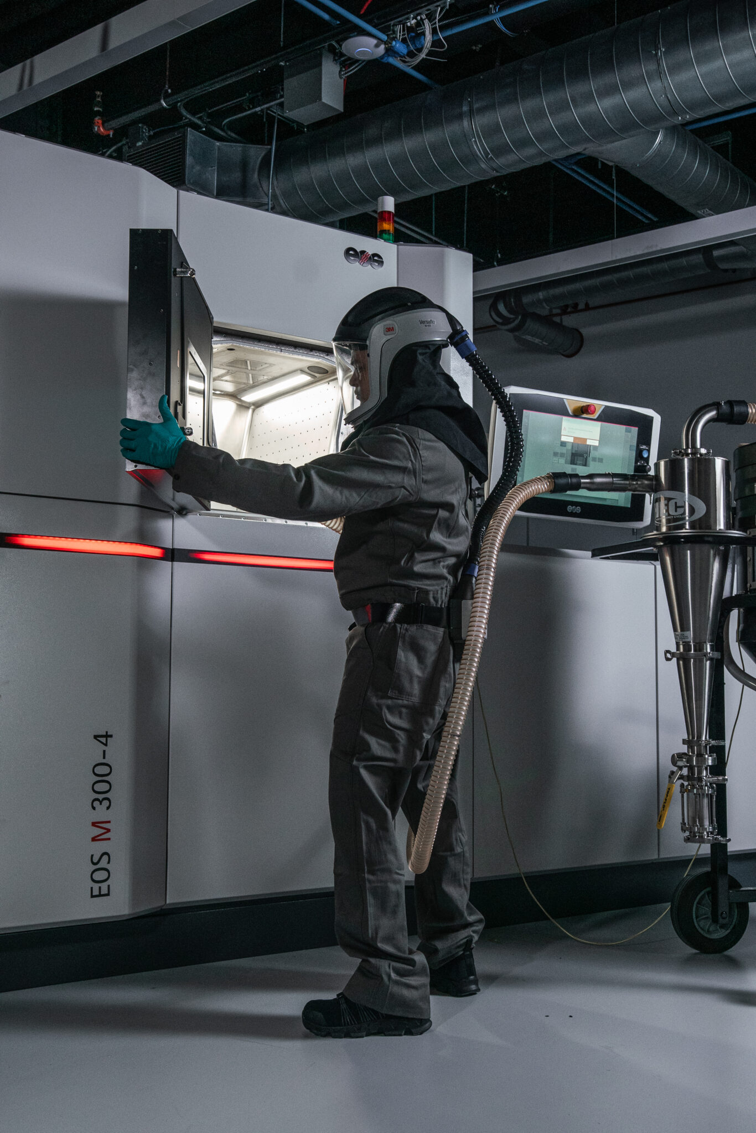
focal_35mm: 37
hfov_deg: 36.0
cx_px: 378
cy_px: 566
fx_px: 1165
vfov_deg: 51.9
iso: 1600
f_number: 5.6
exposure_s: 1/200
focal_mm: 25
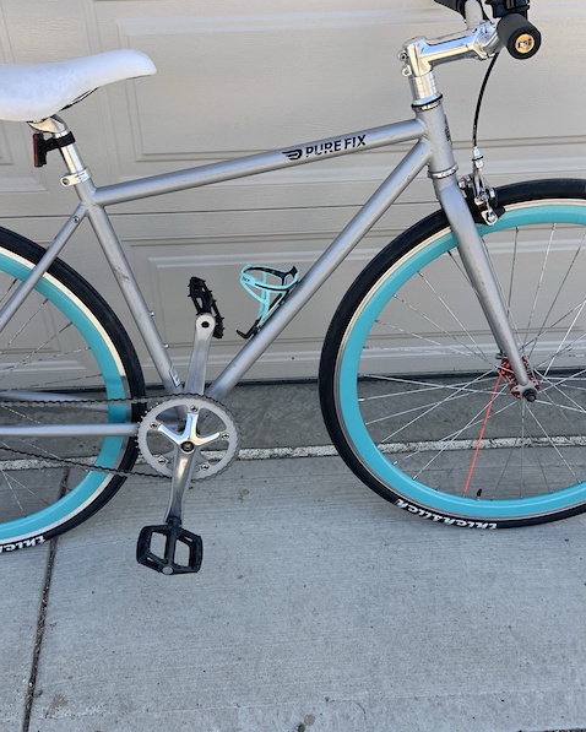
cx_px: 254
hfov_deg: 43.3
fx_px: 737
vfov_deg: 52.8
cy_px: 365
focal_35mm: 34
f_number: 1.8
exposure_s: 1/347
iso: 25
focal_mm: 4.25
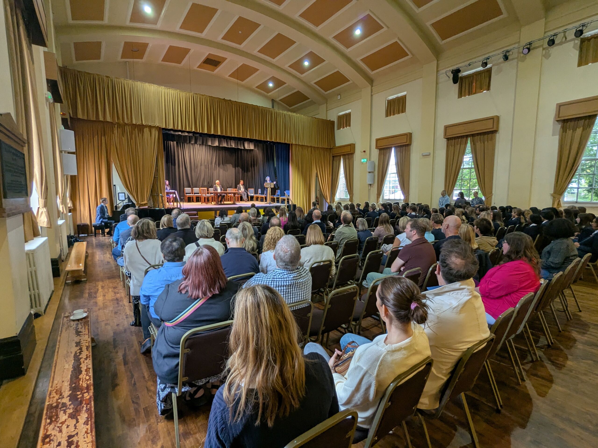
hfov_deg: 94.5
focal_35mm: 16
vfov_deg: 78.1
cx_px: 299
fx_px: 276
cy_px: 224
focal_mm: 2.35
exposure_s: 1/50
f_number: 2.2
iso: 173
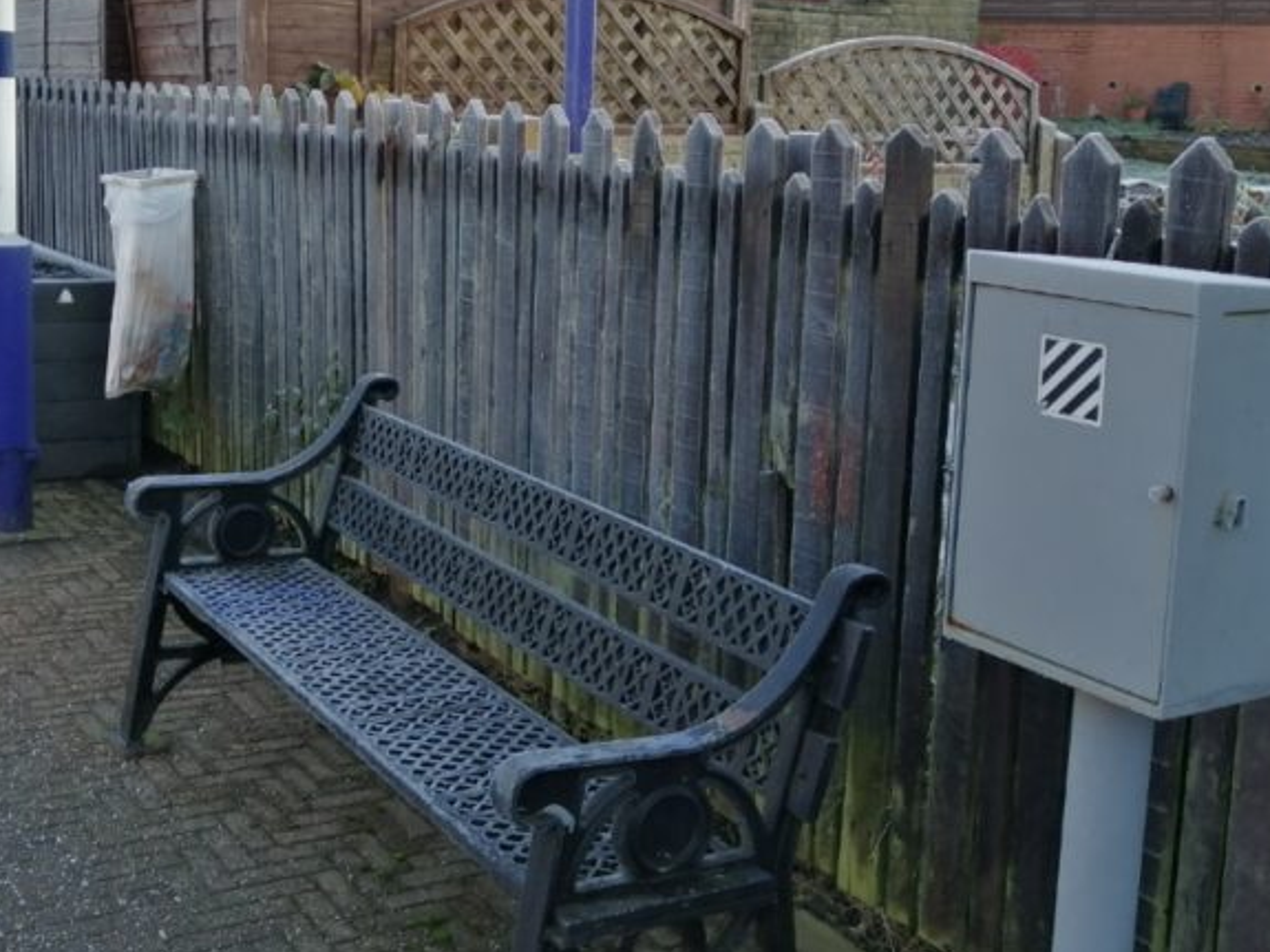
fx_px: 1687
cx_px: 464
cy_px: 363
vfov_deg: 31.4
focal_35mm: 46
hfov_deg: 40.9
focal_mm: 3.88
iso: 50
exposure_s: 1/125
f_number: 1.8
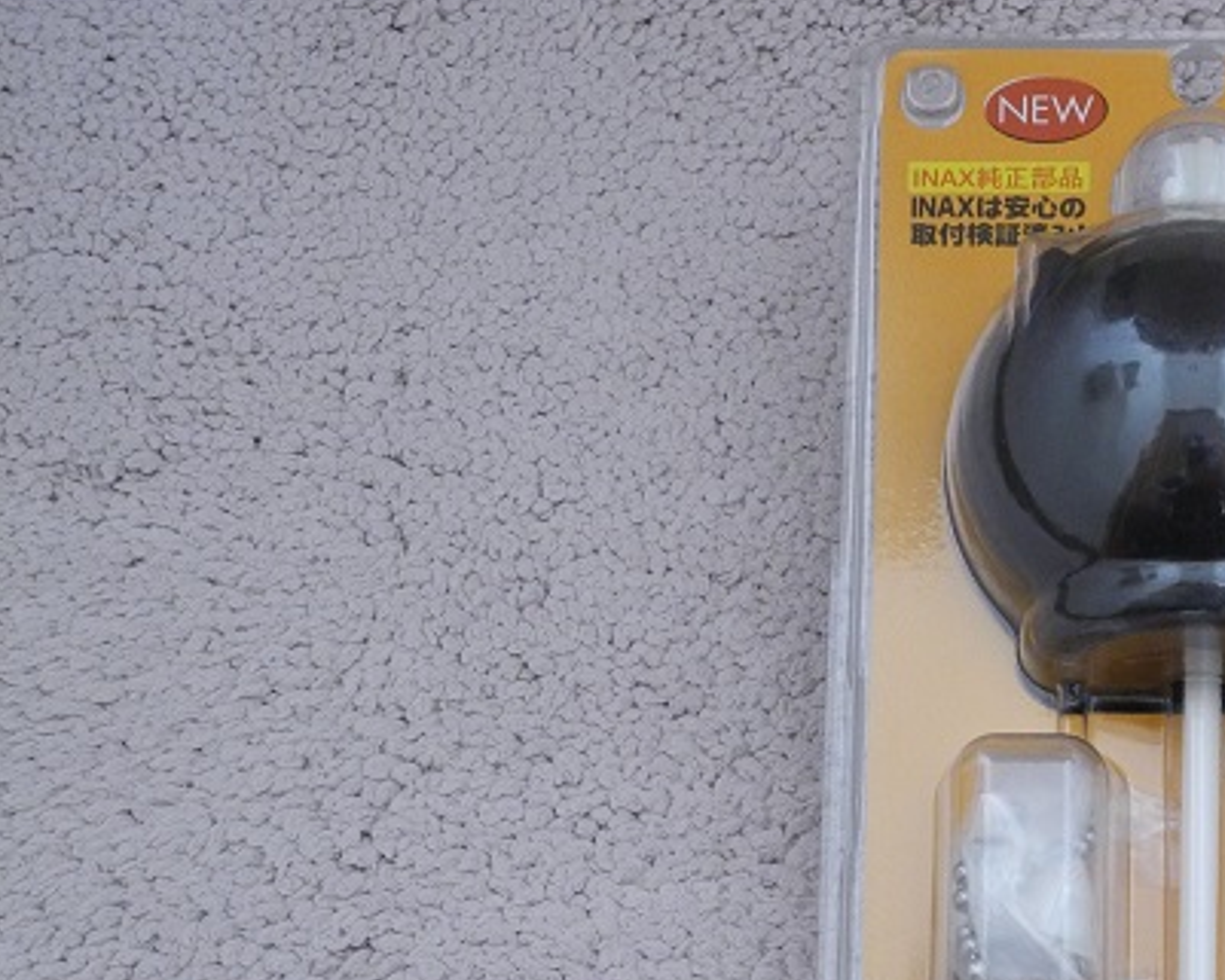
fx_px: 3880
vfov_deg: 14.3
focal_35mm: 107
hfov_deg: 17.5
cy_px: 818
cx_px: 1210
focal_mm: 11.8
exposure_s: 1/6
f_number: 3.5
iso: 400
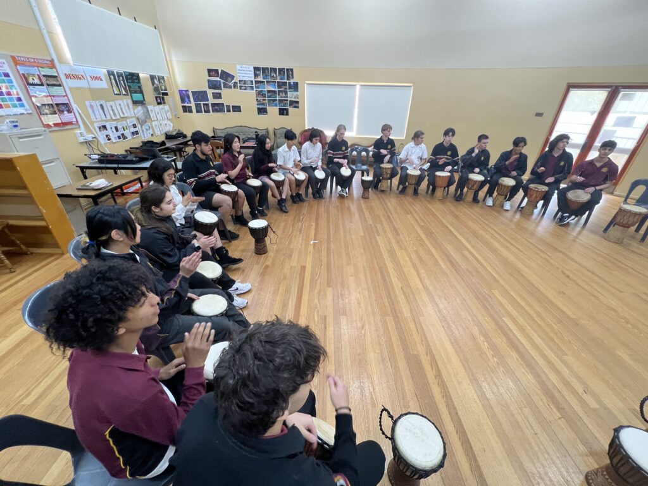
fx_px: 243
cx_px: 324
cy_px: 243
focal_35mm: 13
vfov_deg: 89.9
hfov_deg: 106.2
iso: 200
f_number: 1.8
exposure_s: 1/50
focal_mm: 1.57
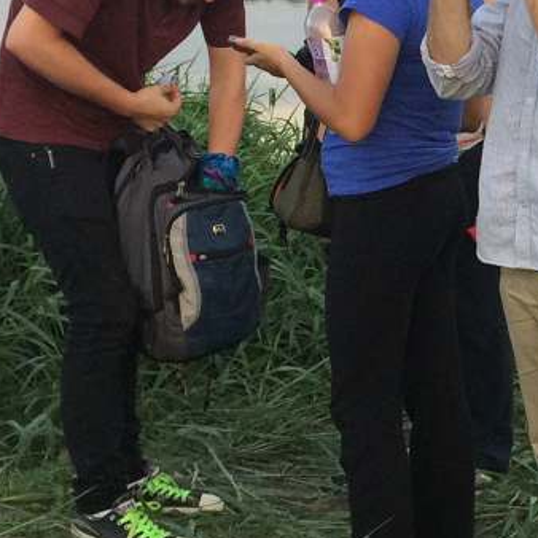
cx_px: 837
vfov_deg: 16.6
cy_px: 278
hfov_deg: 15.2
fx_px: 1846
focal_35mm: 105
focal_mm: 4.12
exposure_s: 1/120
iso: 64
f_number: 2.2
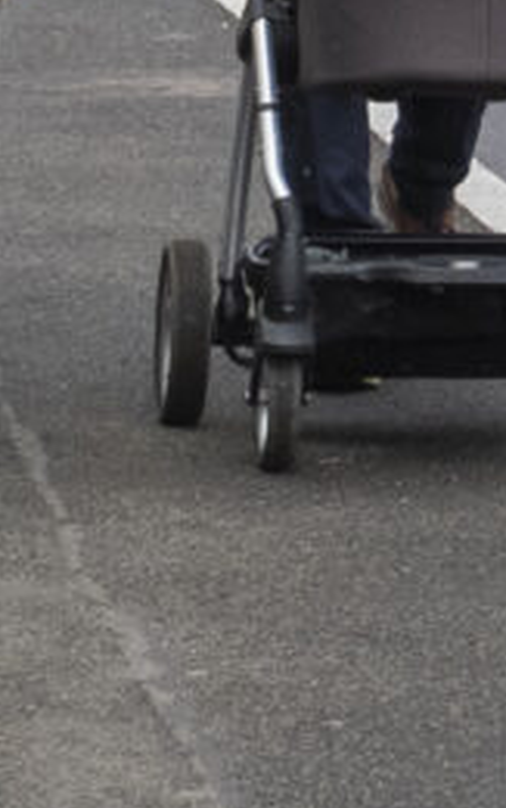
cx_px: 1462
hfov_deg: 3.3
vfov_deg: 5.2
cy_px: -968
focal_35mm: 391
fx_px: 8608
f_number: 6.4
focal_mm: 25.7
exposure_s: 1/1000
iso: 500
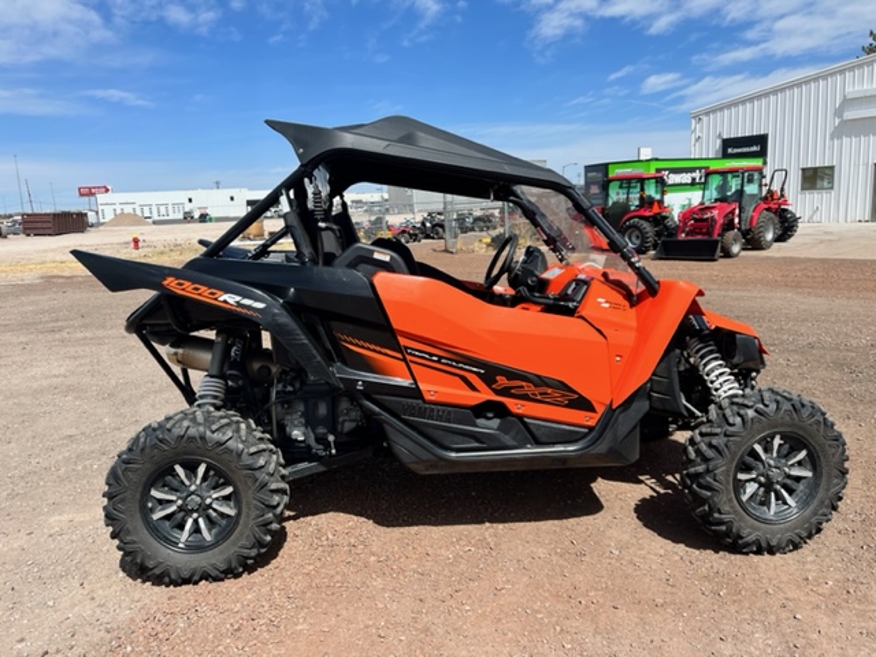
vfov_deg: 53.1
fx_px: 658
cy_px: 328
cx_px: 438
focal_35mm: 26
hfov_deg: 67.3
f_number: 1.6
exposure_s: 1/3623
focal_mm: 5.1
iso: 50
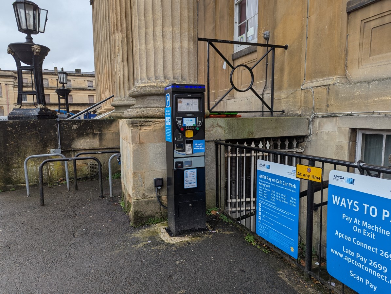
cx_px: 196
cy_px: 147
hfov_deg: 71.5
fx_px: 271
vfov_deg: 56.9
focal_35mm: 24
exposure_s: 1/309
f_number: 1.85
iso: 45
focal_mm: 6.81
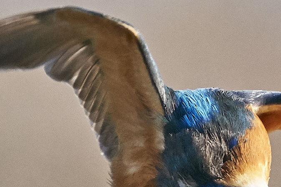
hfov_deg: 2.2
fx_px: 7430
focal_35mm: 952
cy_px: 125
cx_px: 224
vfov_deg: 1.4
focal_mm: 395
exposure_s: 1/3200
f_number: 8
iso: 3200
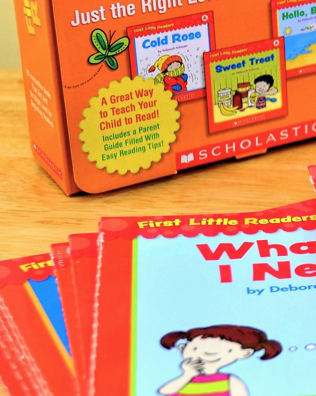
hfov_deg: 10.7
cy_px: 116
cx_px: 539
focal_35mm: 136
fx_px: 1596
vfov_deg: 14.1
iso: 400
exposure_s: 1/100
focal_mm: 31
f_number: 5
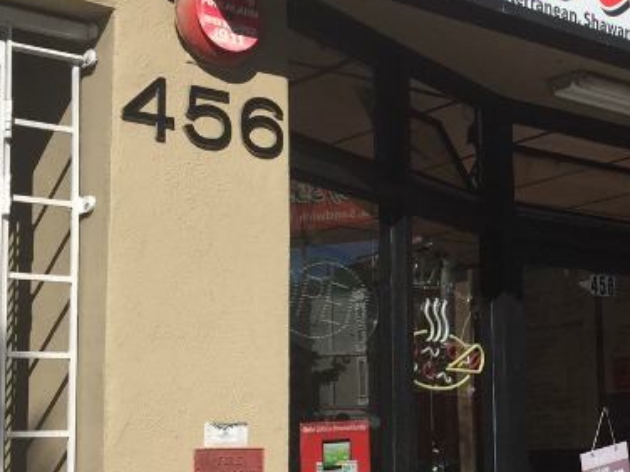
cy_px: 283
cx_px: 633
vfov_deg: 19.9
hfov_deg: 25.0
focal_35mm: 74
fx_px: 1347
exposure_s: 1/2825
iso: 32
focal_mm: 4.15
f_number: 2.2
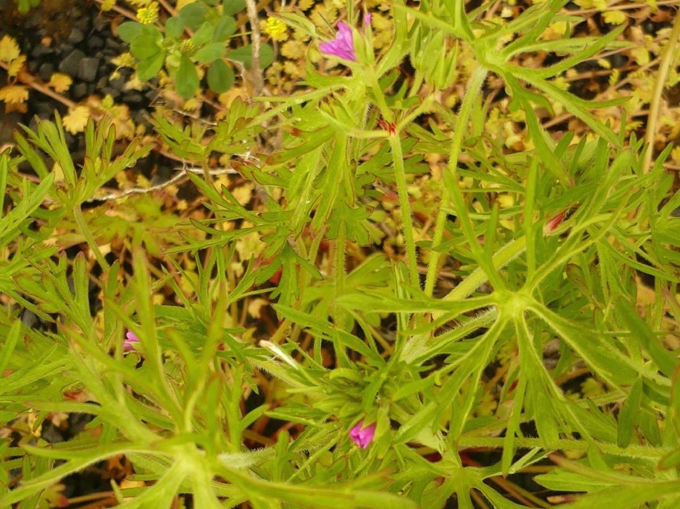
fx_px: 687
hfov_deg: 52.7
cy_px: 254
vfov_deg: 40.7
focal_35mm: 35
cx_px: 340
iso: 100
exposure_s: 1/125
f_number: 2.8
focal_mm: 5.8
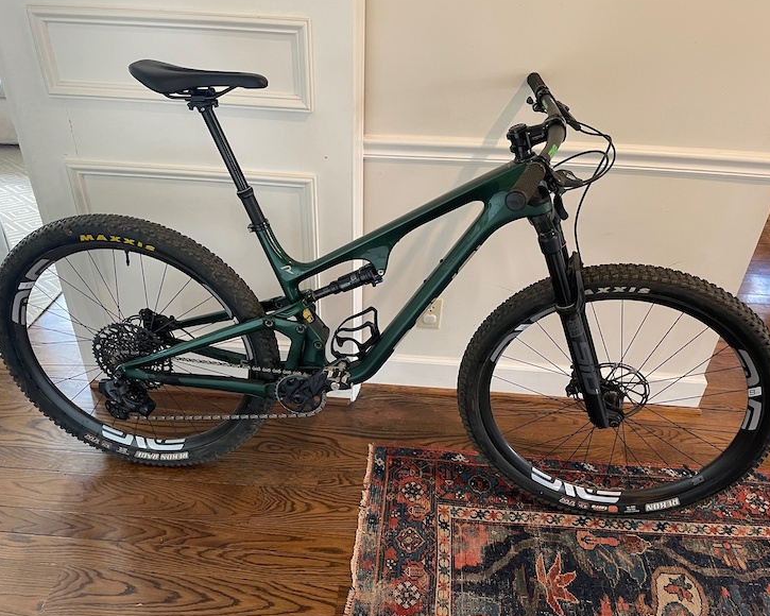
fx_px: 638
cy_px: 311
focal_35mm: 28
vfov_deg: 51.5
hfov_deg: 62.2
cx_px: 389
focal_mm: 4.2
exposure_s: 1/60
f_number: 1.6
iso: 250
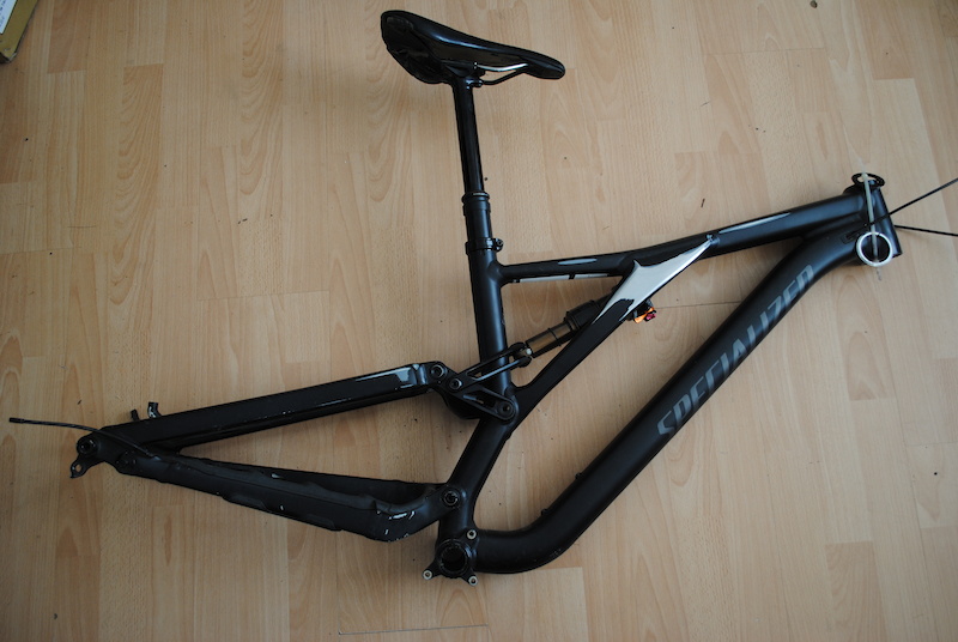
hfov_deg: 61.9
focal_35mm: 30
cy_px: 321
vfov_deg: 43.7
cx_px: 479
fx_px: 800
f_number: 3.8
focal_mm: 20
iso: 200
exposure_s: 1/50
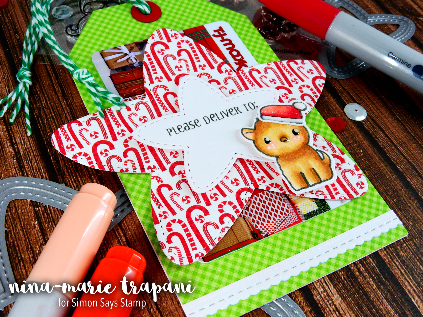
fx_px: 550
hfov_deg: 42.1
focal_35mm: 45
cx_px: 212
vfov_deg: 32.2
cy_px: 158
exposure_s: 1/30
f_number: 6.3
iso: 140
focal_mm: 8.1
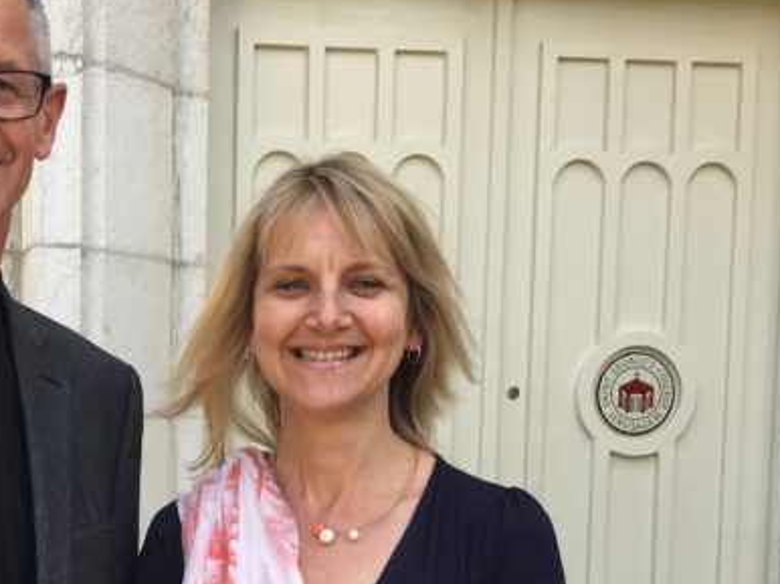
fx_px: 1734
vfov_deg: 18.4
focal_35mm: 77
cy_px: 653
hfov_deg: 24.6
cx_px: 83
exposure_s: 1/117
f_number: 2.2
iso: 25
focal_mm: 4.15
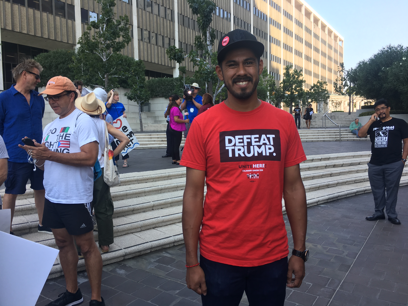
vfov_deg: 48.2
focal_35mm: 29
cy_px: 153
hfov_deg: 61.7
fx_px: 342
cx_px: 204
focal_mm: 4.15
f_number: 2.2
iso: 25
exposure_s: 1/222
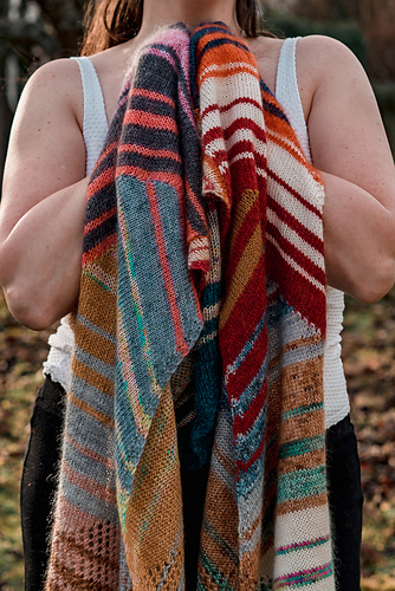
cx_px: 198
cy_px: 296
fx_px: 1348
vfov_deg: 24.7
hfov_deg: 16.7
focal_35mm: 82
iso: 125
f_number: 4
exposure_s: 1/320
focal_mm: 55
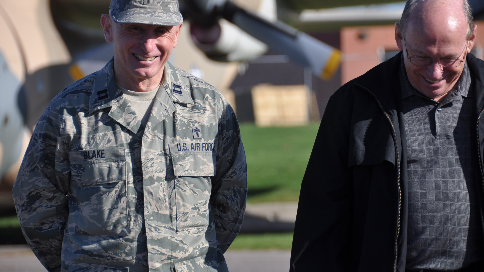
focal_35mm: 236
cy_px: 123
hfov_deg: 9.1
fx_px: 3029
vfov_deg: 5.1
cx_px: 242
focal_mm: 150
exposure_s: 1/1000
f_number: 5.6
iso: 200
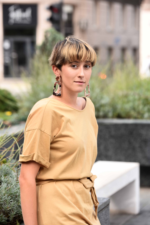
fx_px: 724
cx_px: 75
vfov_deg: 17.6
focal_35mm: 116
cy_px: 112
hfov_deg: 11.8
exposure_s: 1/250
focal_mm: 116
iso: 250
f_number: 4.5
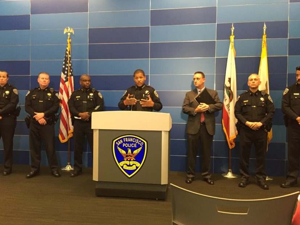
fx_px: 260
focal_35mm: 30
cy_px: 116
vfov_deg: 46.8
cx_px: 148
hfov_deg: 60.0
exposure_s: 1/30
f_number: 2.2
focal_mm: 4.15
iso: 160
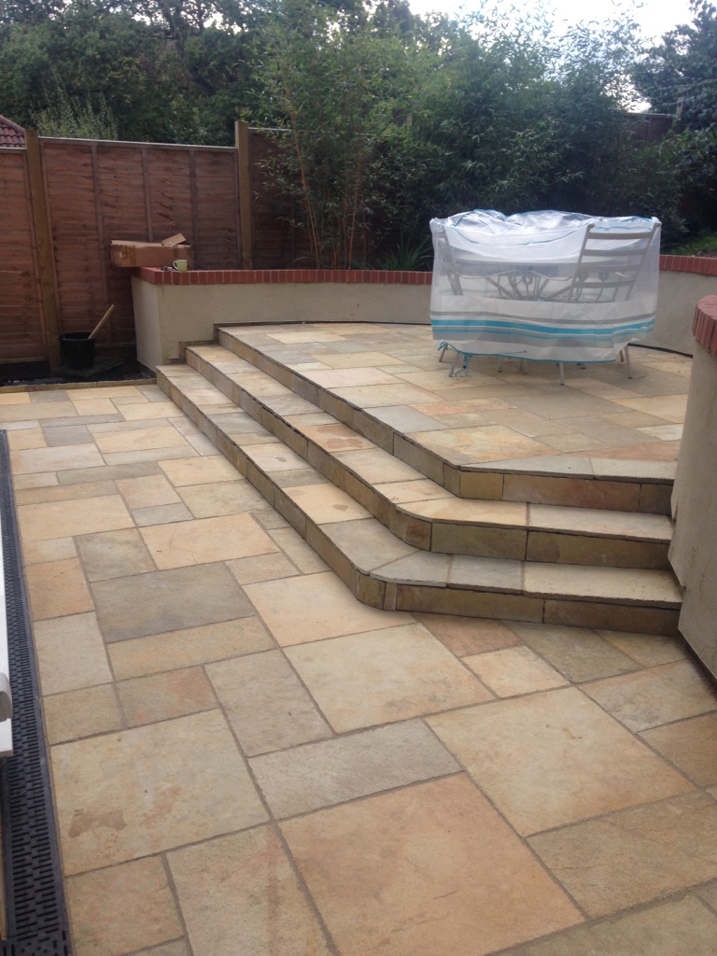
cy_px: 478
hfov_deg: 42.9
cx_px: 358
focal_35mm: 33
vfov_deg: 55.4
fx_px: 911
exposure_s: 1/279
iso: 50
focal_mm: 4.12
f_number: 2.4
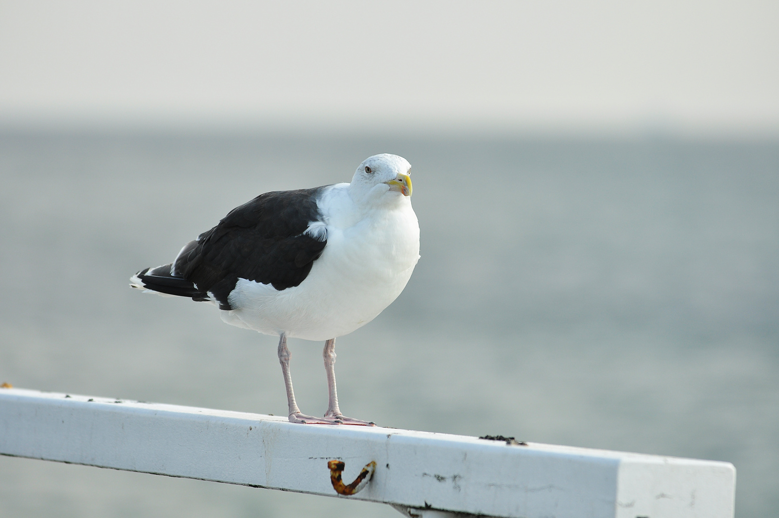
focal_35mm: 300
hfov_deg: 6.9
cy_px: 259
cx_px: 390
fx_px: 6484
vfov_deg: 4.6
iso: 200
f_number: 4.5
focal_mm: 200
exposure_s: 1/1250
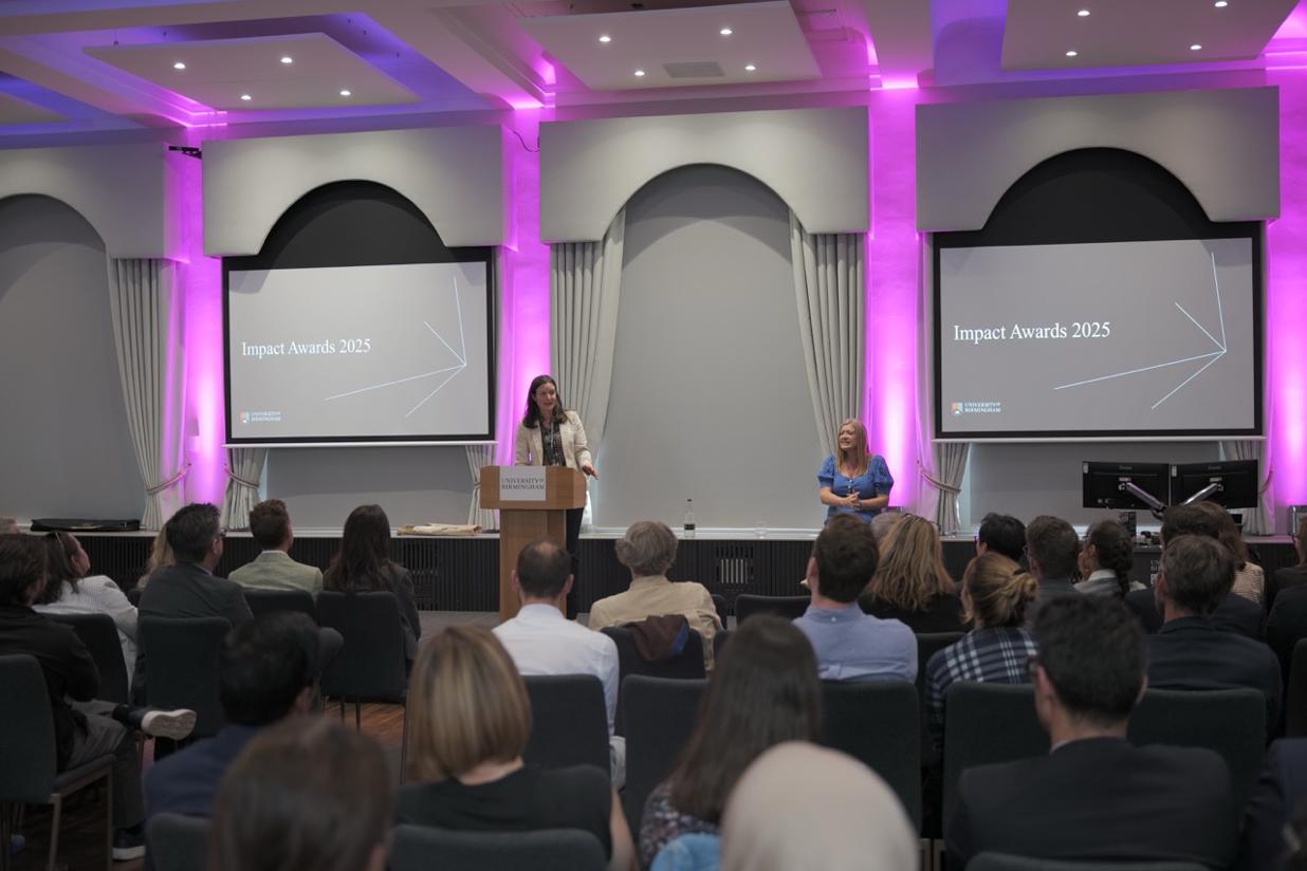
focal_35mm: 41
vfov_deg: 32.6
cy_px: 436
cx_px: 654
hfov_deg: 47.4
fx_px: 1488
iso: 400
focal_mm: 41
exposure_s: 1/60
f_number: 2.8
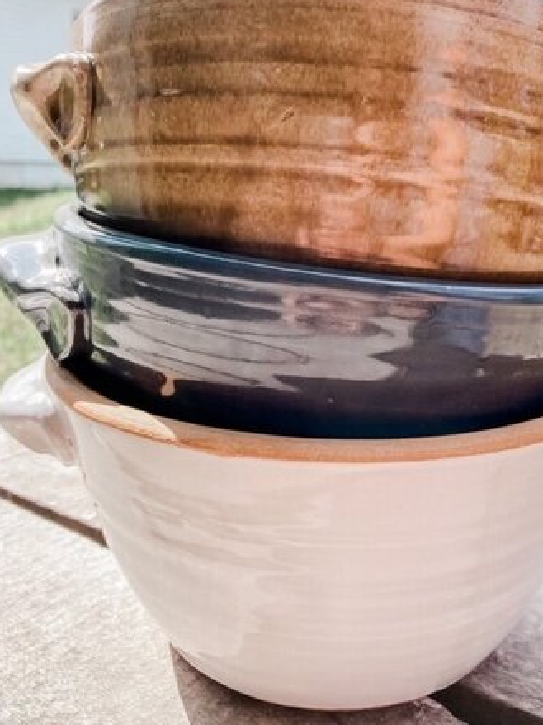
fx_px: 711
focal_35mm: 34
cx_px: 297
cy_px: 293
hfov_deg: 41.7
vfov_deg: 53.6
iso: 20
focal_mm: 3.99
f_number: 1.8
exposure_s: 1/900
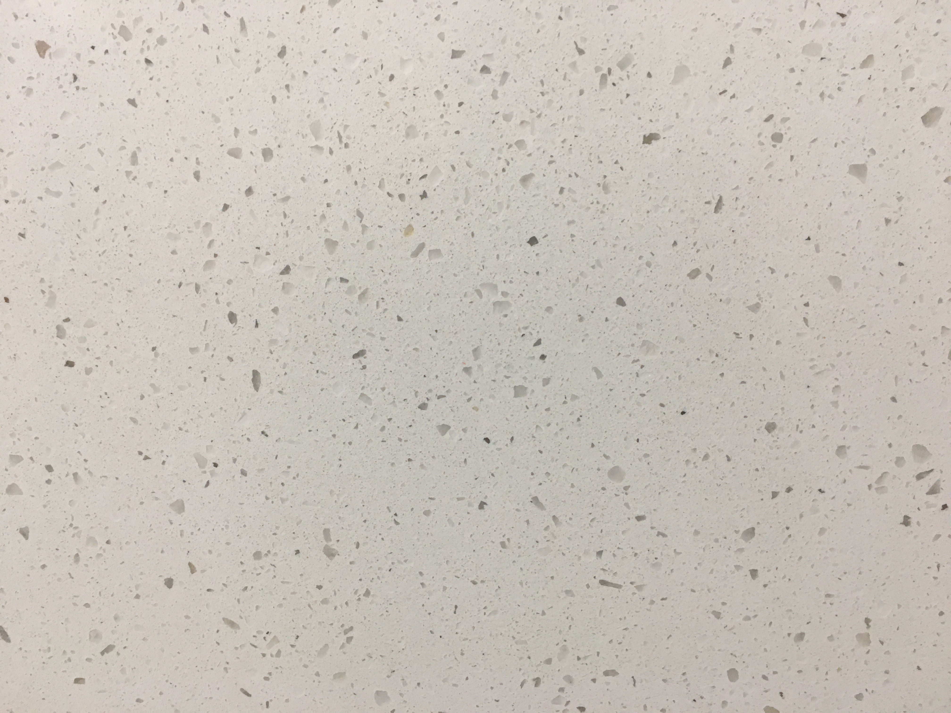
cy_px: 356
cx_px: 476
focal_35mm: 29
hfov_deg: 61.7
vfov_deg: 48.2
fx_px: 797
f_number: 2.2
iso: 80
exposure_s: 1/30
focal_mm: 4.15
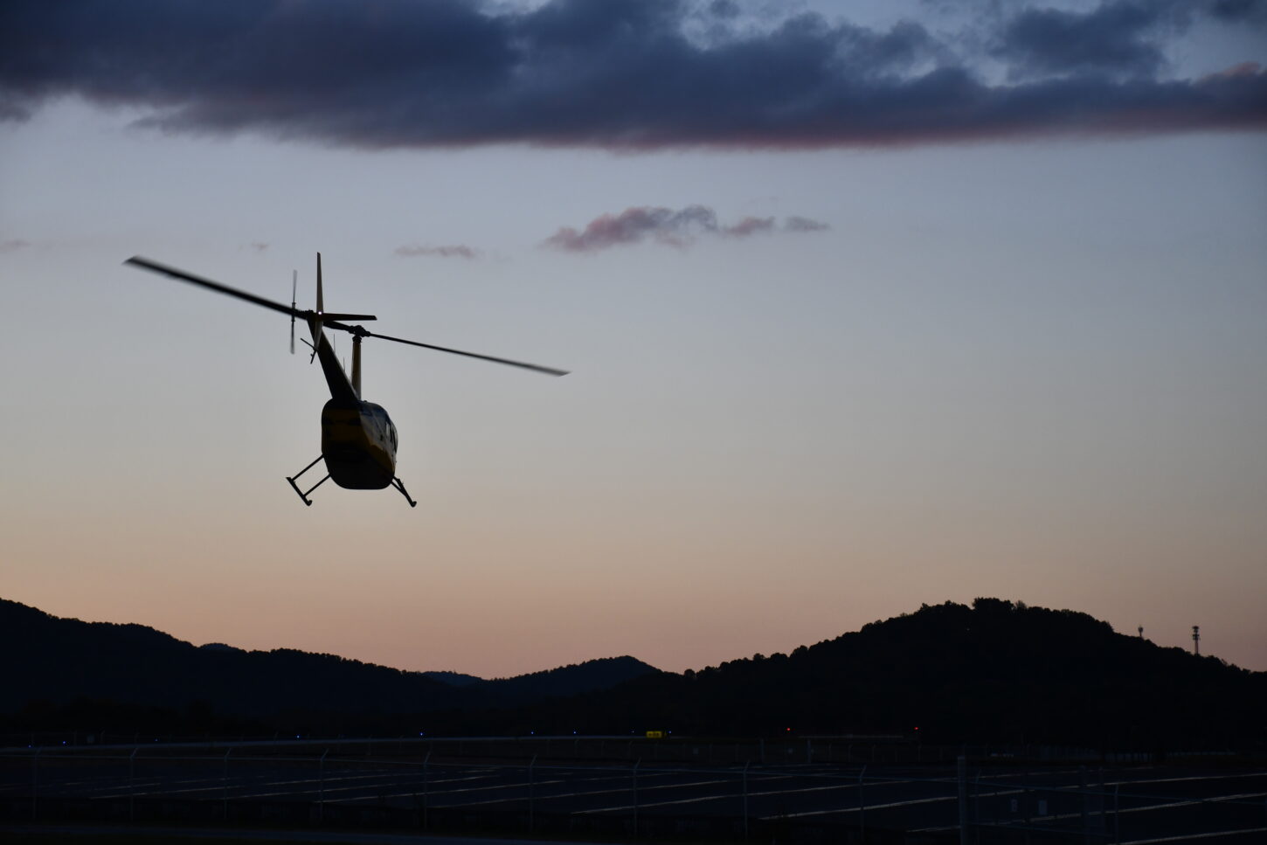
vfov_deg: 13.8
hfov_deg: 20.6
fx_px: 3484
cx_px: 634
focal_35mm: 99
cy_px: 422
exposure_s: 1/500
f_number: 5
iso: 500
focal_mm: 66
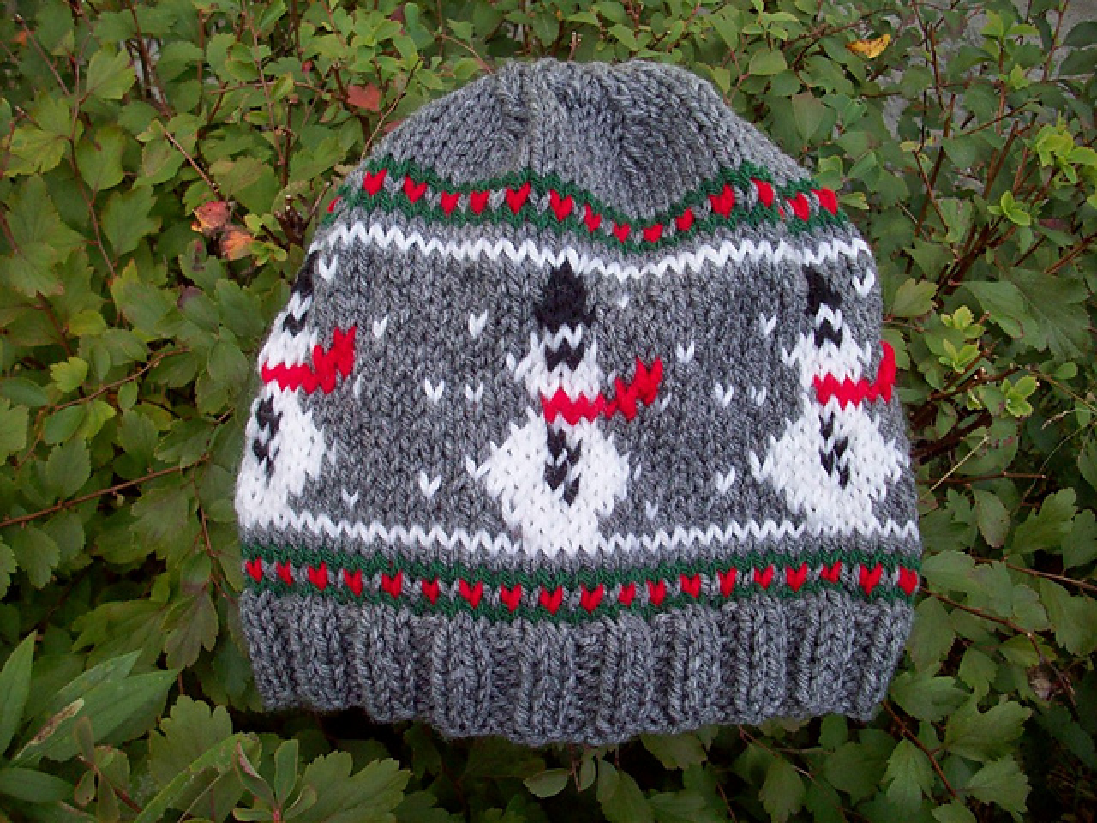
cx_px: 548
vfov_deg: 38.7
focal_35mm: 37
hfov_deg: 50.1
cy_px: 412
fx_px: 1173
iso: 80
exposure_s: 1/370
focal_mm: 6.2
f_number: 2.8
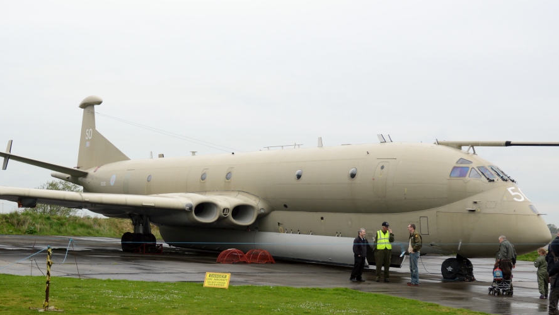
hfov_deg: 40.3
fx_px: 756
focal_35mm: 51
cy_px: 186
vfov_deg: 23.5
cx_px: 210
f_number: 7.1
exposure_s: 1/200
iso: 100
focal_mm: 24
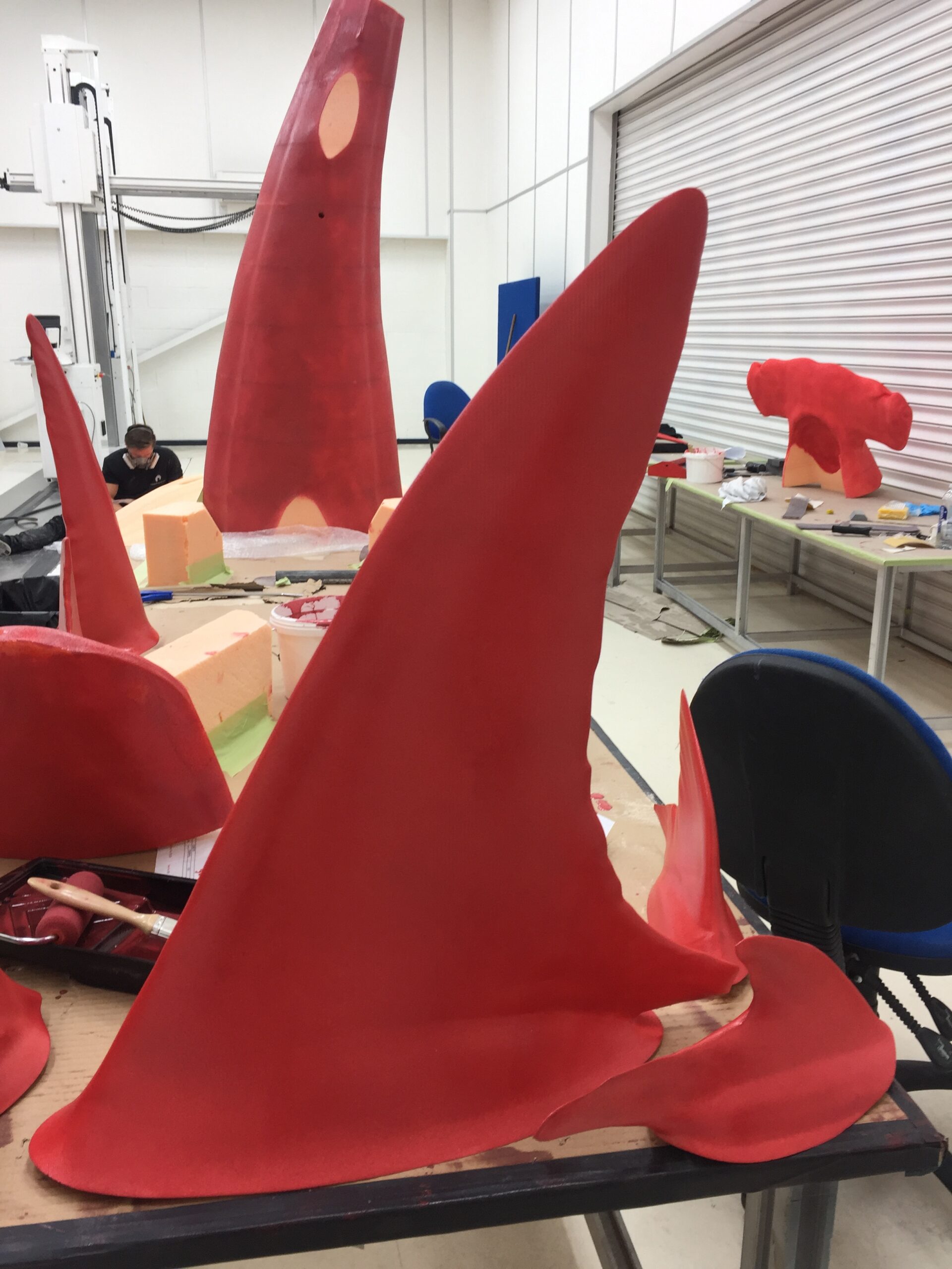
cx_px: 476
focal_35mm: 29
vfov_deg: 61.7
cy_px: 634
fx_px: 1063
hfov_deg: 48.2
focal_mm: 4.15
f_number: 2.2
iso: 40
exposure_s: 1/100
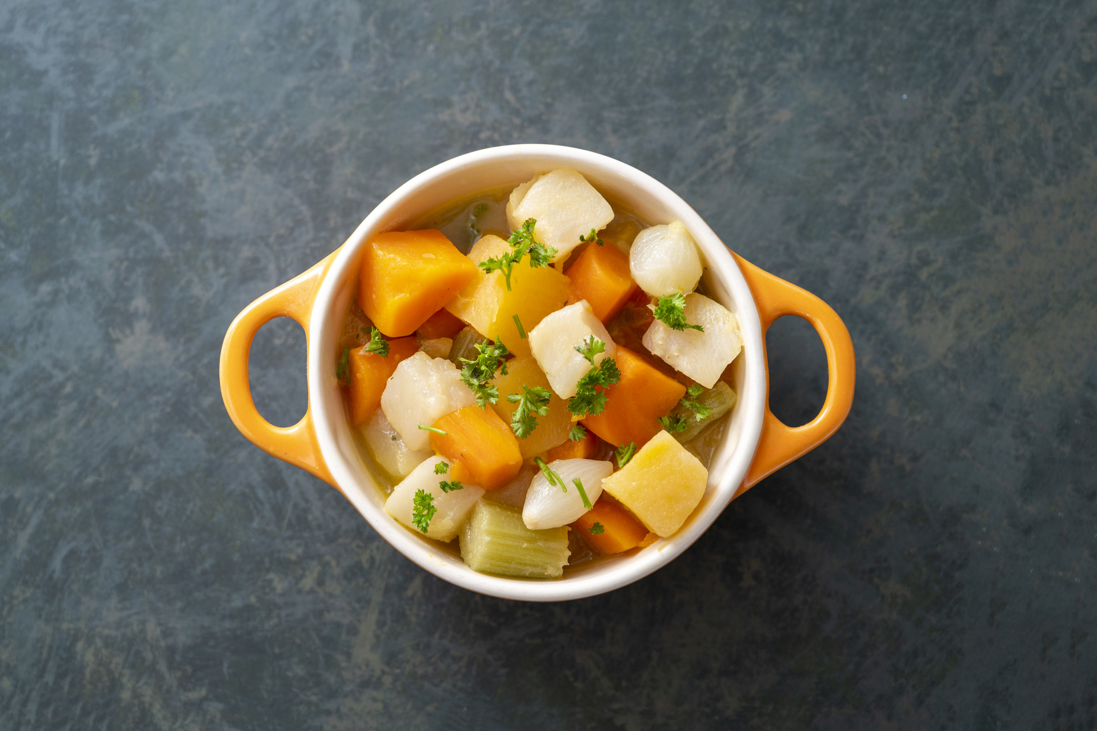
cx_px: 548
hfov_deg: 28.8
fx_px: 2133
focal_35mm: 70
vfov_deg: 19.5
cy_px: 366
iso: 125
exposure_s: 1/125
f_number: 5.6
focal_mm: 70
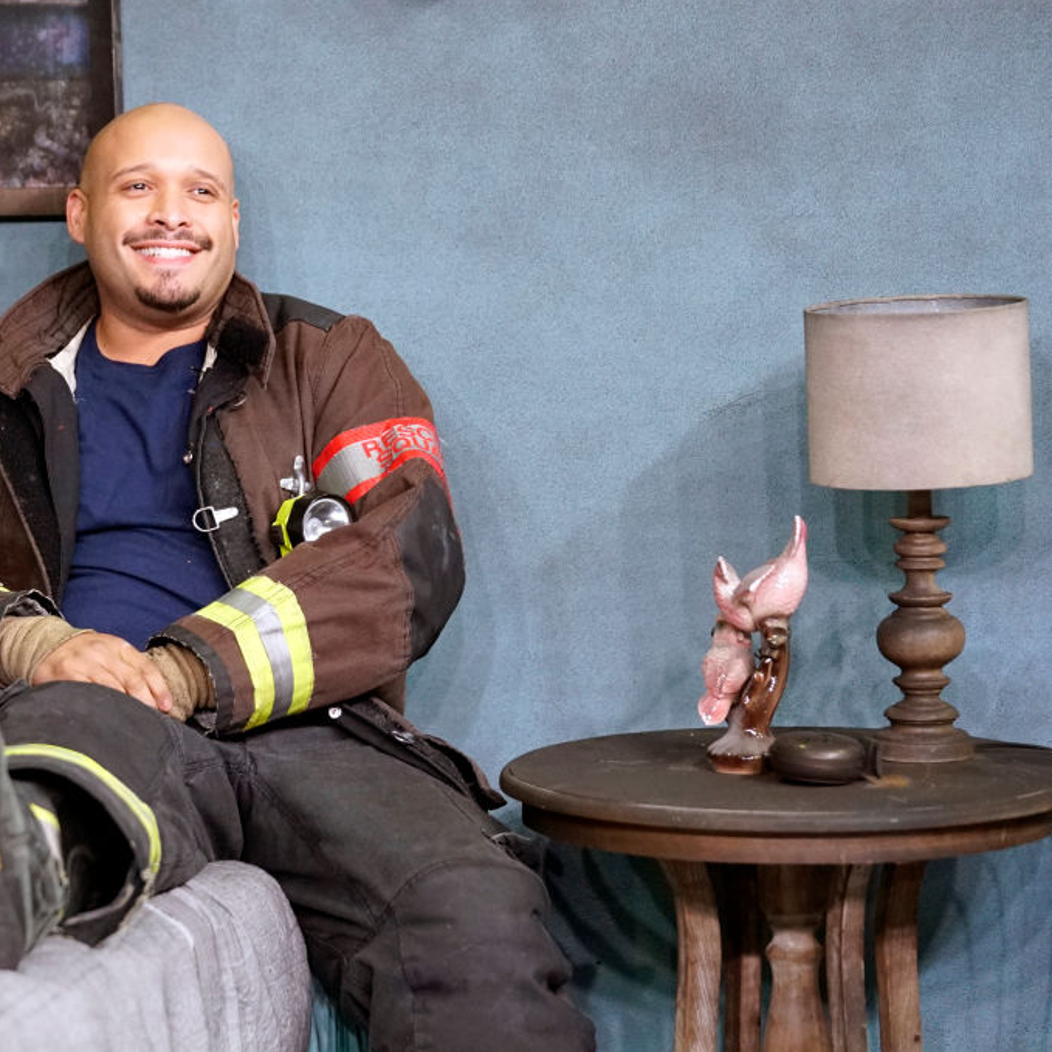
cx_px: 369
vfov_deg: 11.6
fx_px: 5157
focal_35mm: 150
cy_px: 524
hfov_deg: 11.6
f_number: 3.2
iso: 8000
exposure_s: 1/320
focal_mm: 117
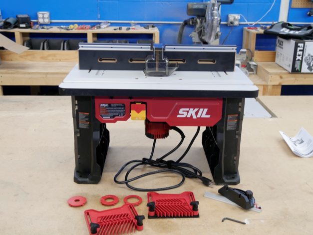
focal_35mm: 42
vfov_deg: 34.3
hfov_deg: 44.8
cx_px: 156
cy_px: 118
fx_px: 380
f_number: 4
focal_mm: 21
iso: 800
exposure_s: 1/60
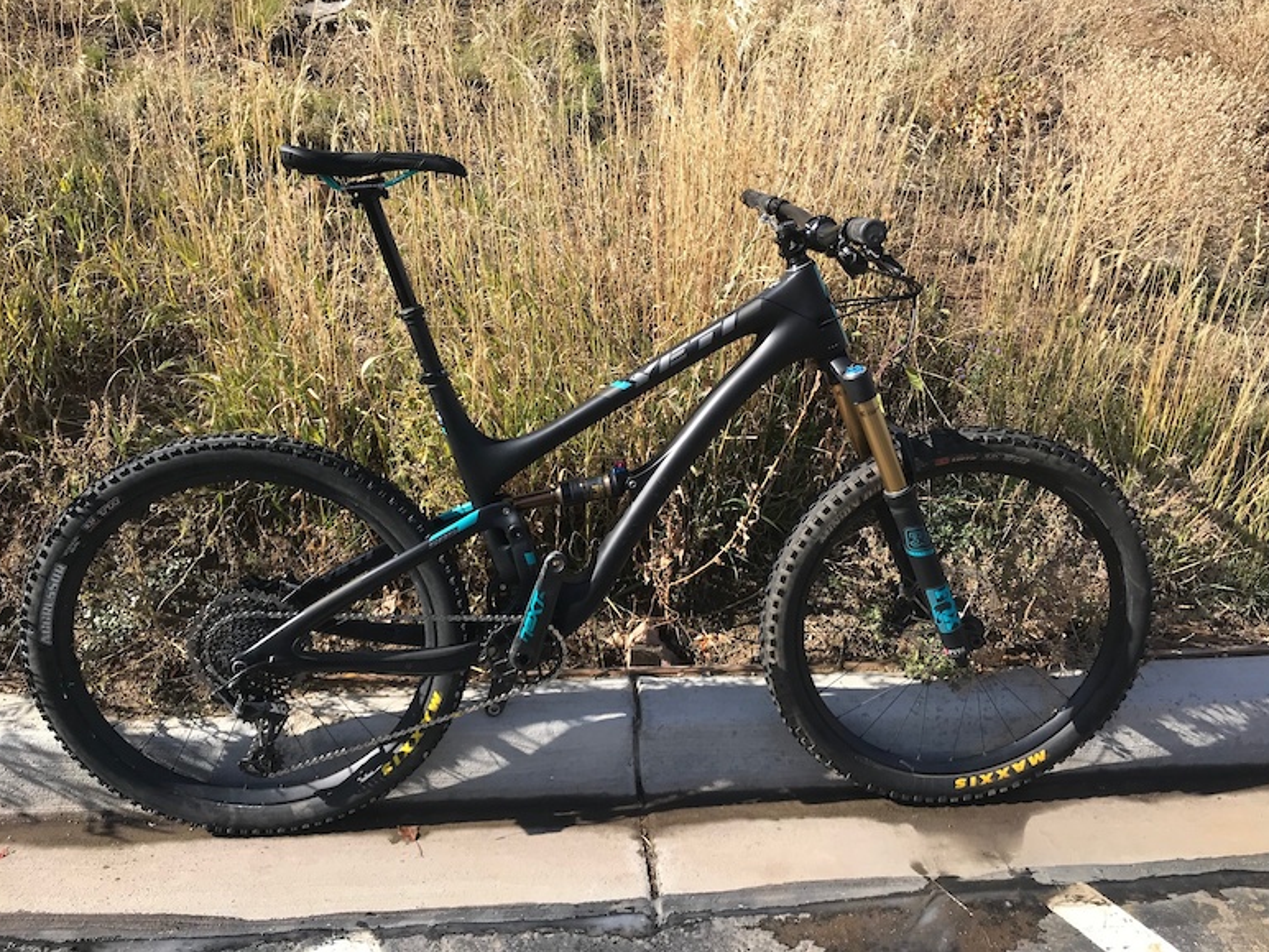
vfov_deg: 48.2
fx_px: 1063
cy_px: 460
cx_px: 633
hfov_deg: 61.7
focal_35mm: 29
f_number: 1.8
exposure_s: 1/1244
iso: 20
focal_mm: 3.99
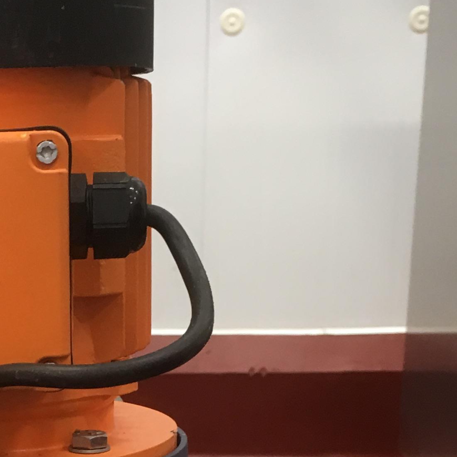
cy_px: 575
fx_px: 1404
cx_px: -17
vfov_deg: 17.5
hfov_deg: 18.0
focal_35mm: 94
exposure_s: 1/33
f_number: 2.2
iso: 100
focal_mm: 4.15
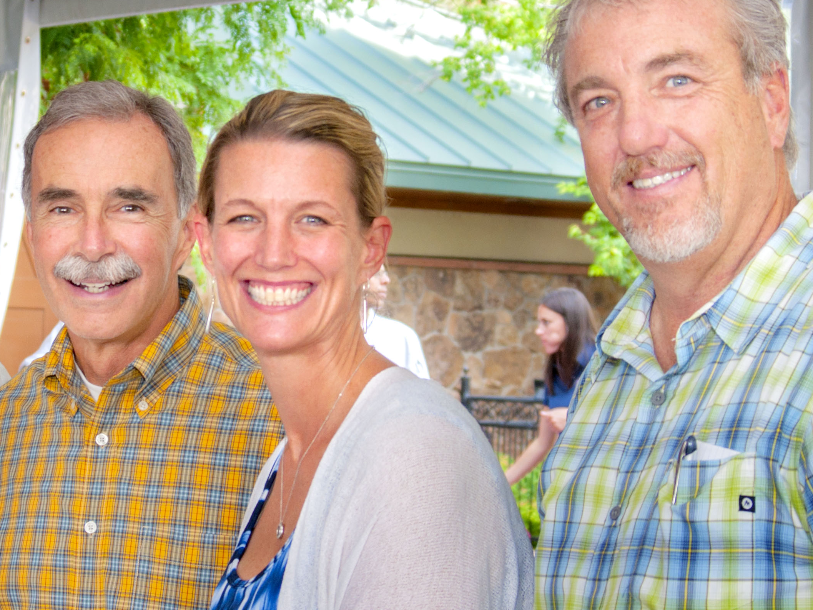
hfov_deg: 17.7
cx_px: 256
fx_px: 2607
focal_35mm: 111
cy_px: 256
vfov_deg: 13.3
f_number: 5.6
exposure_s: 1/80
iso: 200
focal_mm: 38
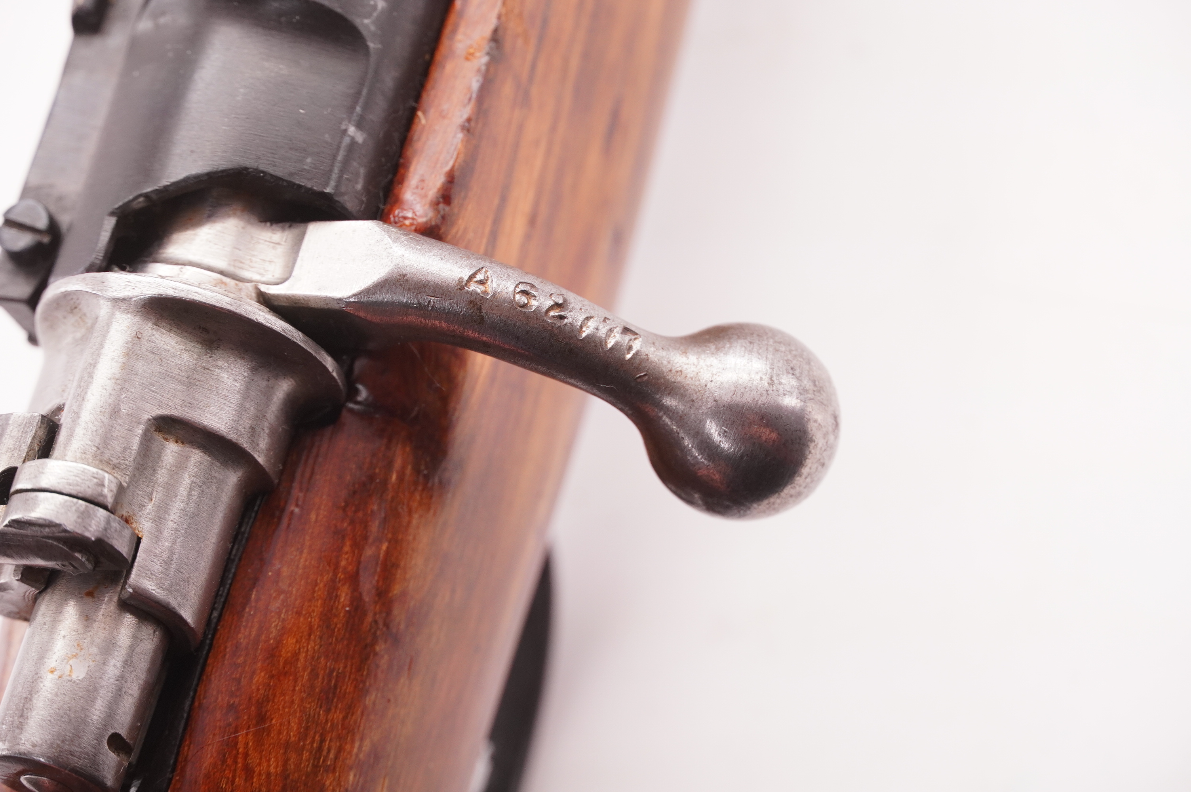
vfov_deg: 10.1
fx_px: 4462
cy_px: 396
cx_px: 596
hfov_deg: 15.2
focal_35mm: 135
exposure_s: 1/125
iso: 800
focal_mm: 90
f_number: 5.6
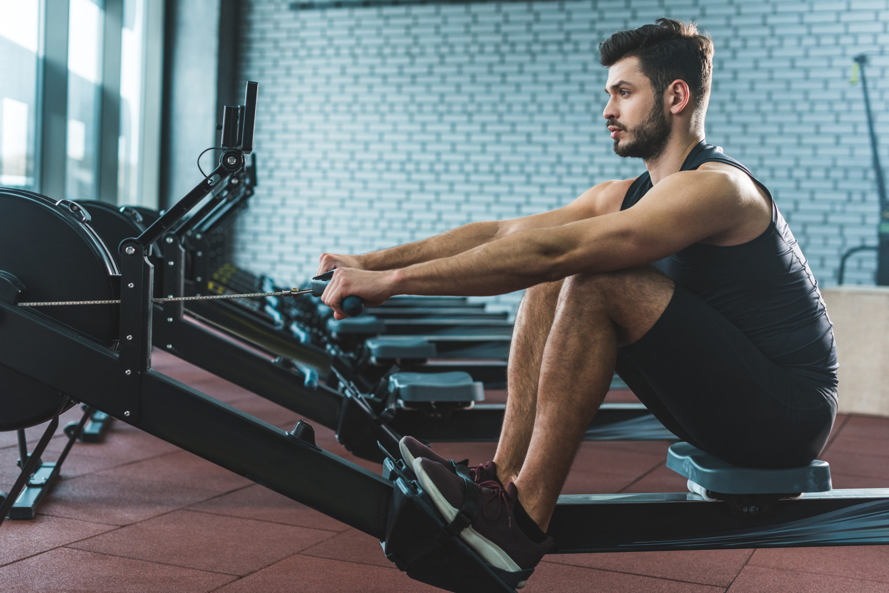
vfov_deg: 27.0
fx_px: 1235
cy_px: 296
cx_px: 444
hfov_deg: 39.6
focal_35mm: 50
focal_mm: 50
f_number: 2.8
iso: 320
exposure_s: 1/200
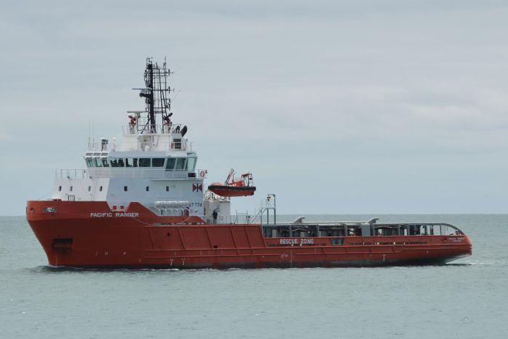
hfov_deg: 7.2
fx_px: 4016
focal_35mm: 285
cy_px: 187
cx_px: 255
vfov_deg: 4.8
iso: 200
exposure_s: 1/250
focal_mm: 165
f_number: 13
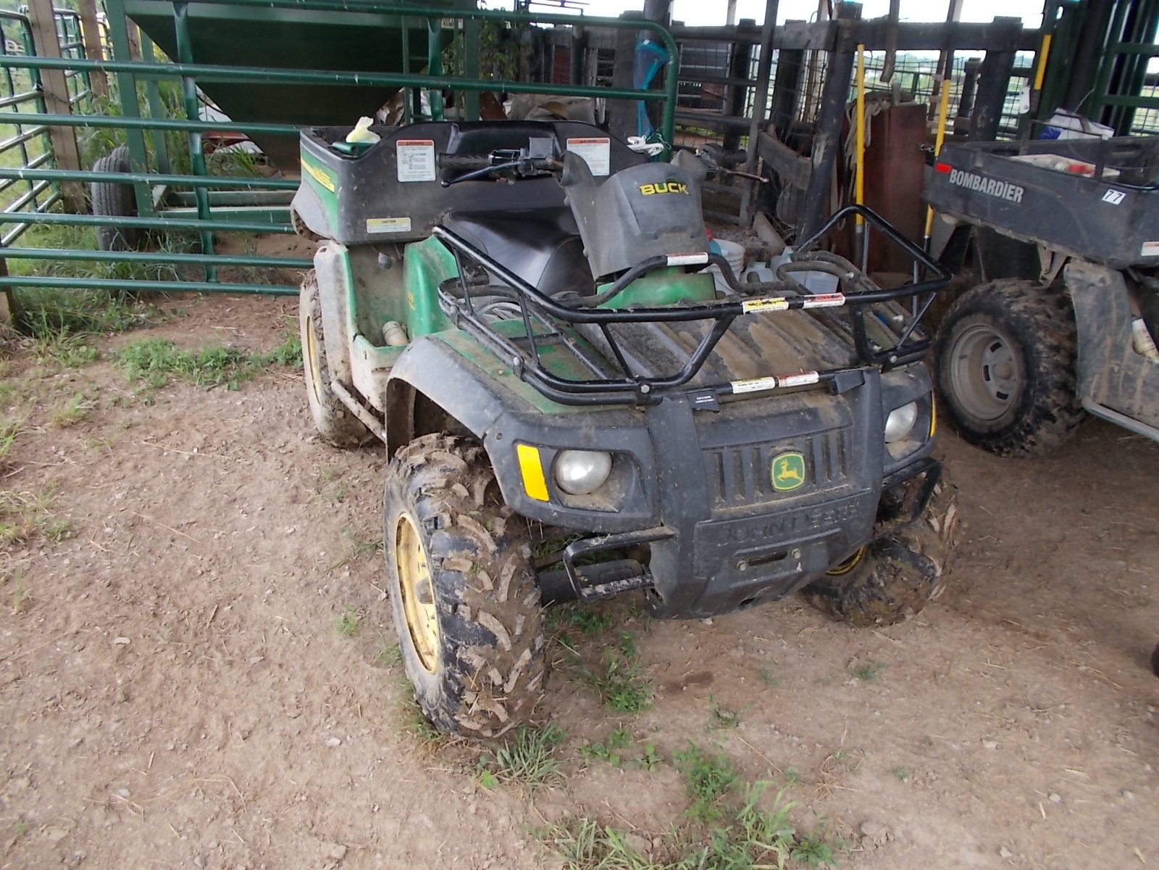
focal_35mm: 26
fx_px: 871
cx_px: 580
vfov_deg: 53.1
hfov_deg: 67.3
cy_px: 435
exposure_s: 1/80
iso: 80
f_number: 3.2
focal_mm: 4.6
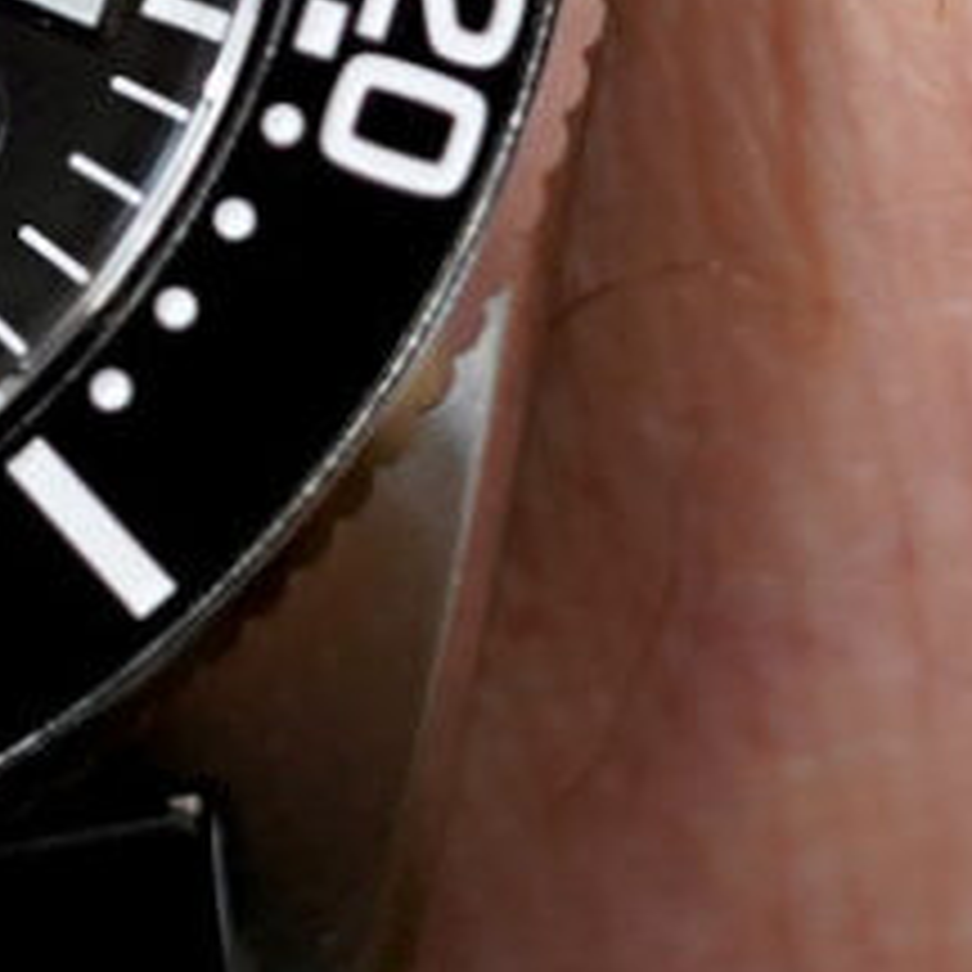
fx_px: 8959
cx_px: -670
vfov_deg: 6.2
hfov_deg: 6.1
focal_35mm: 282
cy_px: -196
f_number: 2.8
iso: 1000
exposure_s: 1/250
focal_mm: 35
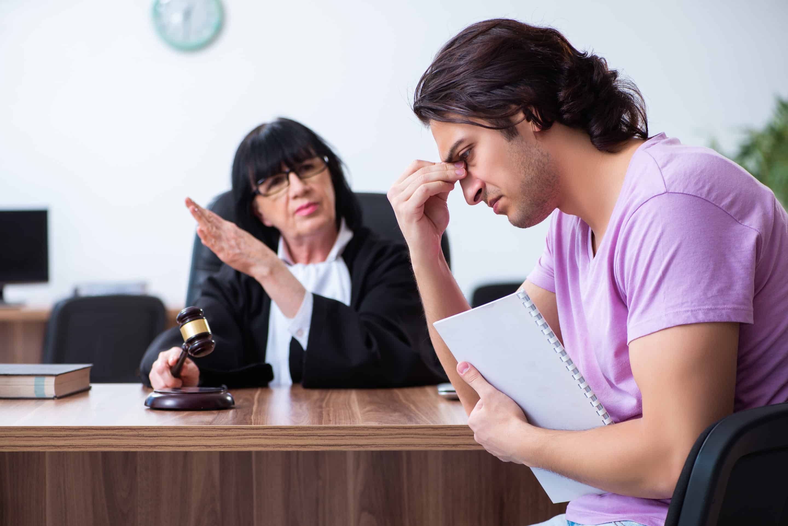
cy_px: 263
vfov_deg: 13.1
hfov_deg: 19.4
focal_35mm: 105
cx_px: 394
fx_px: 2299
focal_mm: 105
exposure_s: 1/100
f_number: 5
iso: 125
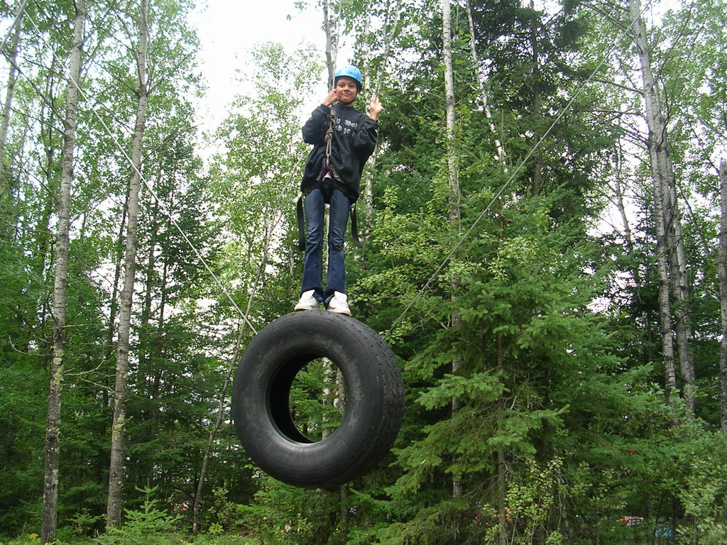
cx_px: 364
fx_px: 798
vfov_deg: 37.7
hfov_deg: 49.0
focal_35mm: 38
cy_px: 272
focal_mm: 5.8
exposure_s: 1/154
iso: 50
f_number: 2.8
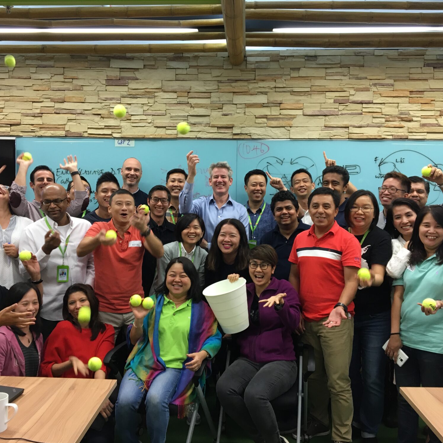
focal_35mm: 35
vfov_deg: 47.2
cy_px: 222
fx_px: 507
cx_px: 213
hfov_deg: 47.2
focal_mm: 4.15
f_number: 2.2
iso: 100
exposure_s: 1/33
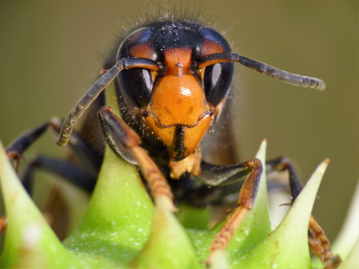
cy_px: 134
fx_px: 3008
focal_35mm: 290
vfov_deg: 5.1
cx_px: 180
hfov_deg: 6.8
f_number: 5.6
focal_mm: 51.5
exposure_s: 1/50
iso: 100
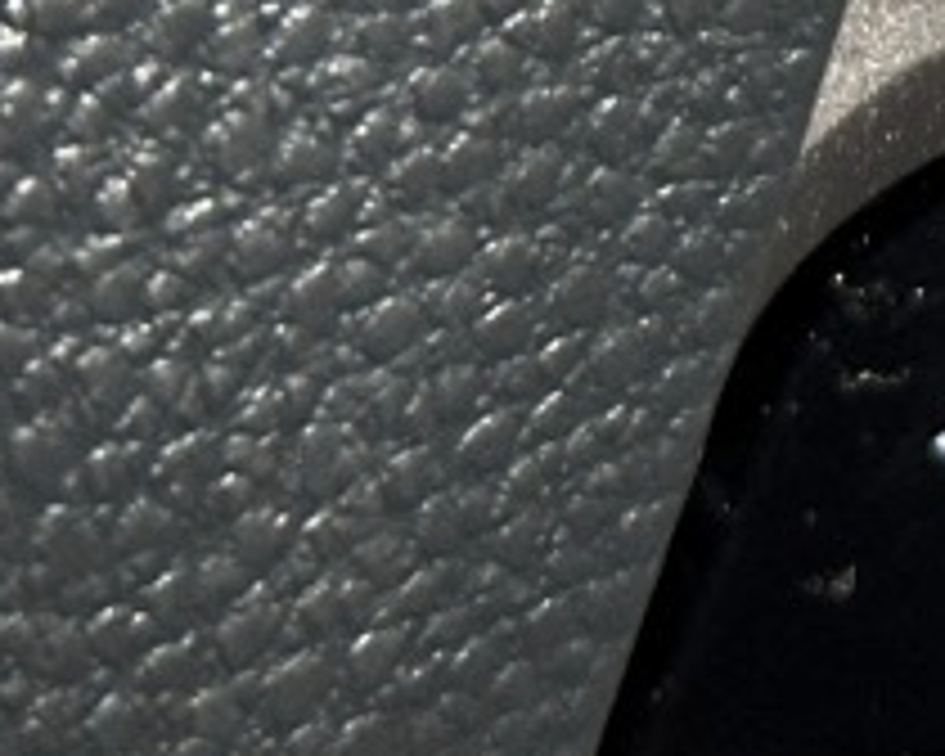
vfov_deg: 6.5
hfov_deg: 8.1
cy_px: -832
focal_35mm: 229
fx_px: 6405
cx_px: 1719
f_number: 1.78
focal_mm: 6.86
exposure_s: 1/40
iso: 320
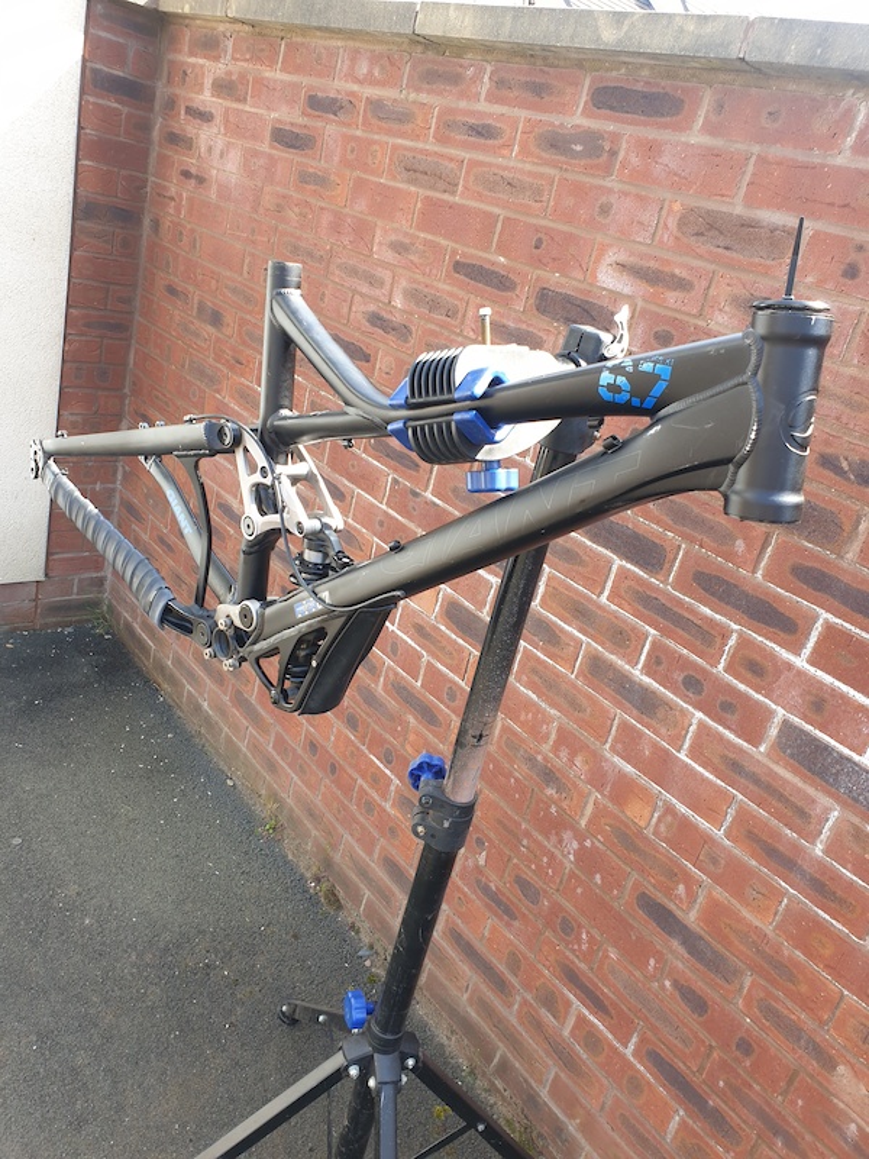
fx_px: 870
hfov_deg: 53.1
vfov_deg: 67.3
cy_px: 580
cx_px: 434
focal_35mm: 26
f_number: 2.4
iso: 50
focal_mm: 4.3
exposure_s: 1/148
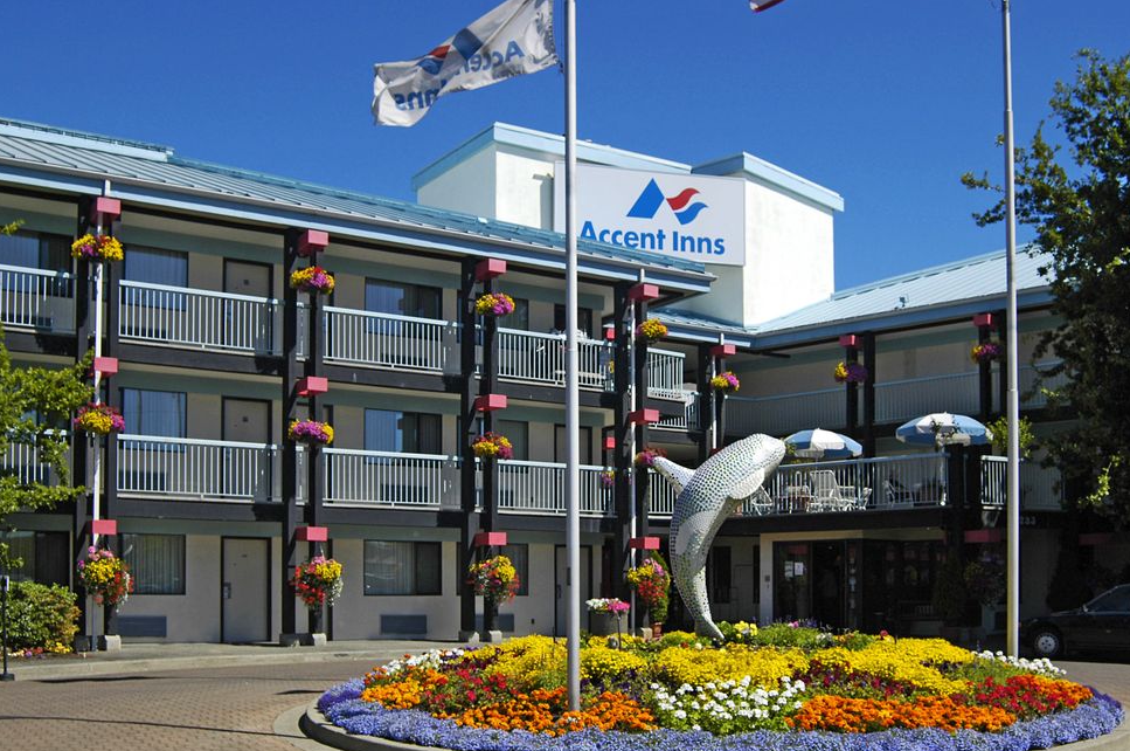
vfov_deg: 36.3
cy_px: 378
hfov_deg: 52.5
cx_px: 555
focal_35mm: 37
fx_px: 1145
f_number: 8
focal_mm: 23
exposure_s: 1/500
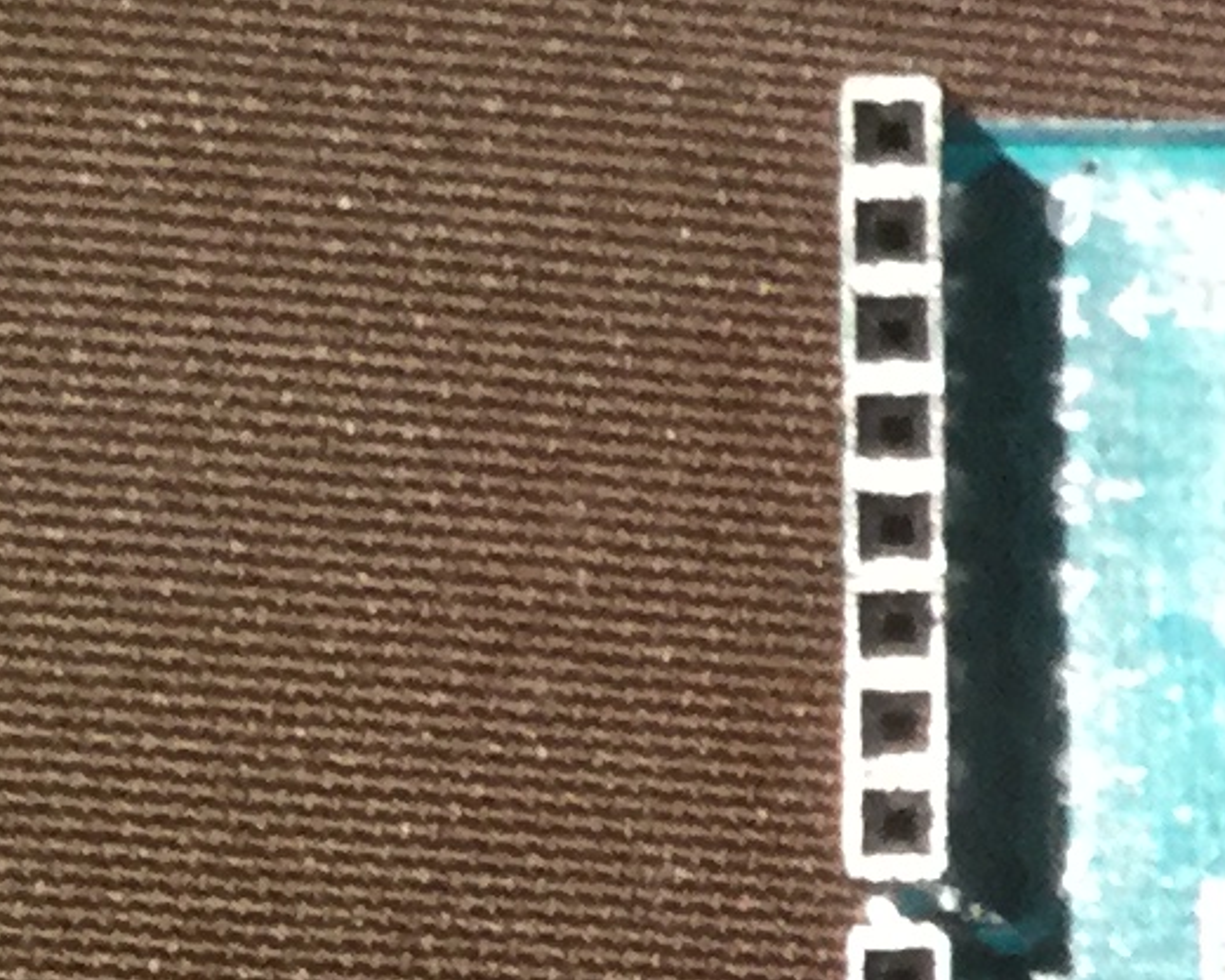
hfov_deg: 9.0
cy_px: 1244
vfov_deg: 8.0
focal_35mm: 190
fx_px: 6889
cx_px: 3079
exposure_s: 1/33
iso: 125
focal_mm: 3.3
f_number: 2.4
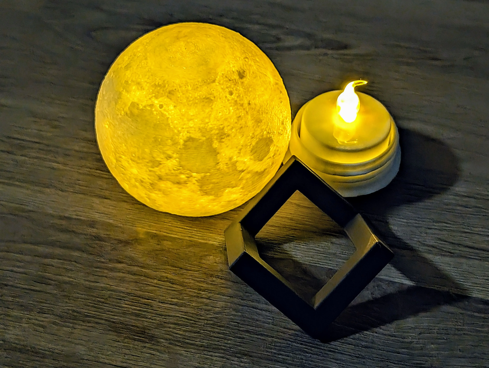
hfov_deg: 38.9
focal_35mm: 49
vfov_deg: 29.7
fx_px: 693
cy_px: 184
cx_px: 244
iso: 604
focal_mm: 6.9
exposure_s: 1/40.1
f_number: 1.68
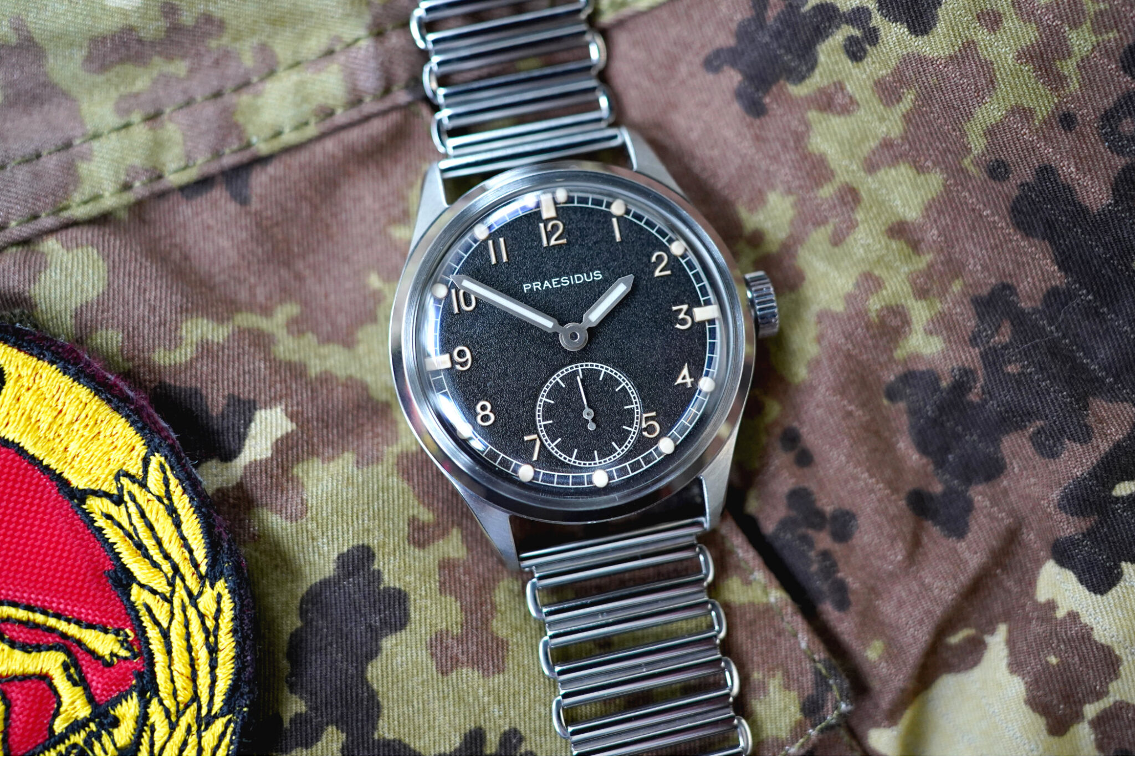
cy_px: 378
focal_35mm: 35
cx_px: 568
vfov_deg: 37.8
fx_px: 1103
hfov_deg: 54.4
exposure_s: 1/200
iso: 2500
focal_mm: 35
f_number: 2.8
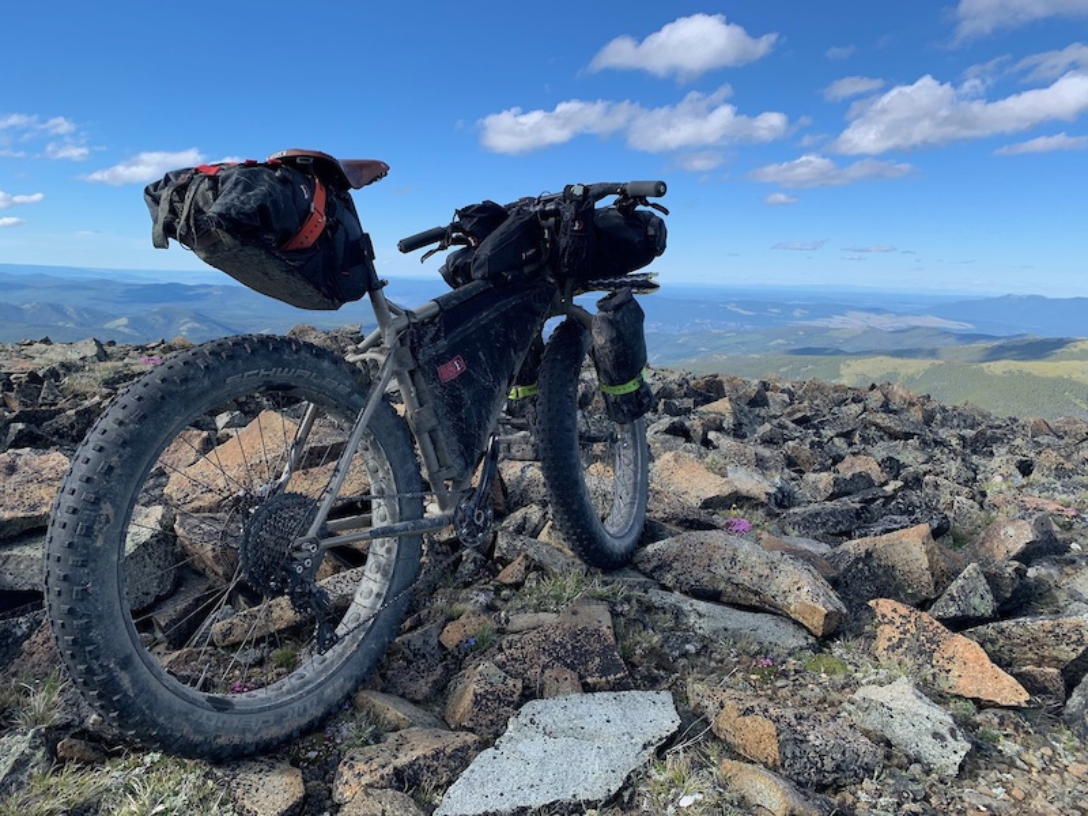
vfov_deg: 53.1
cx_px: 544
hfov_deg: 67.3
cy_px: 408
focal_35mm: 26
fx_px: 817
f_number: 1.8
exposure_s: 1/1190
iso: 25
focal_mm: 4.25
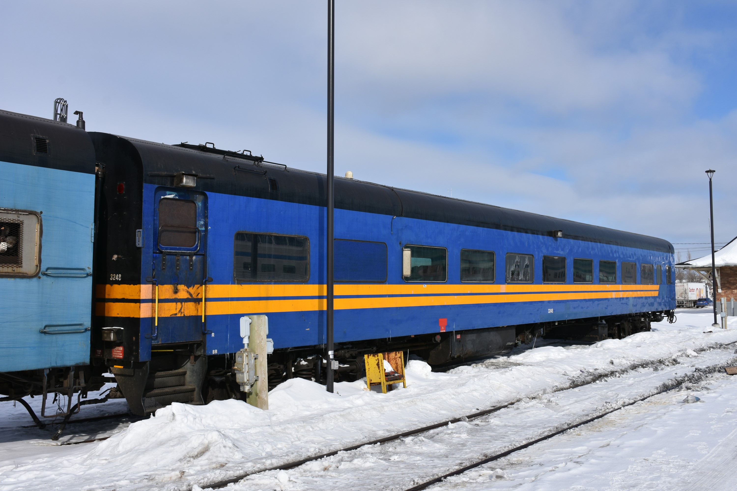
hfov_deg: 55.1
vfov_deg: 38.4
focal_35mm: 34
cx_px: 368
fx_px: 706
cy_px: 246
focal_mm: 23
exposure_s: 1/500
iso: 110
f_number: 8
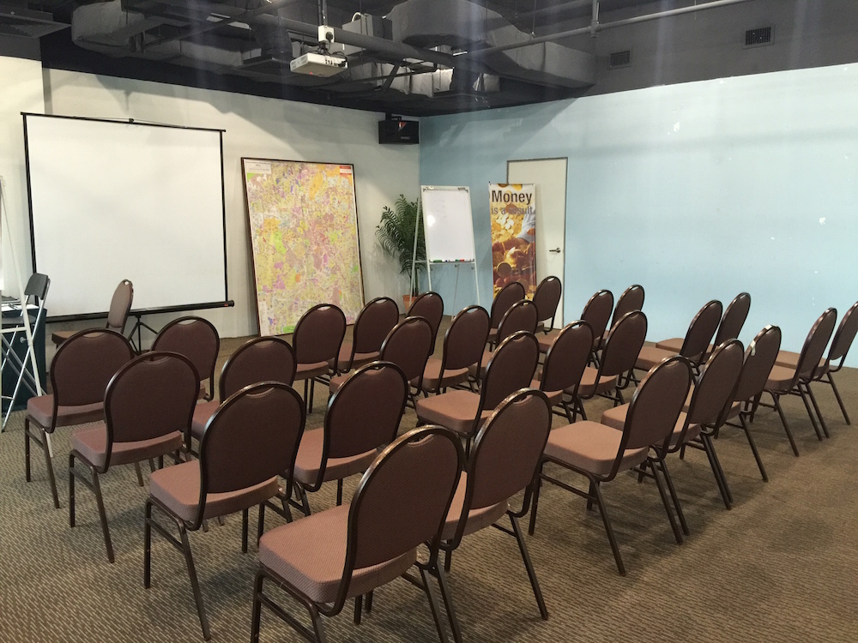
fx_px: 719
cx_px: 429
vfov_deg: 48.2
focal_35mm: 29
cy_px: 322
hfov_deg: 61.7
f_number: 2.2
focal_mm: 4.15
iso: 100
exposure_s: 1/10
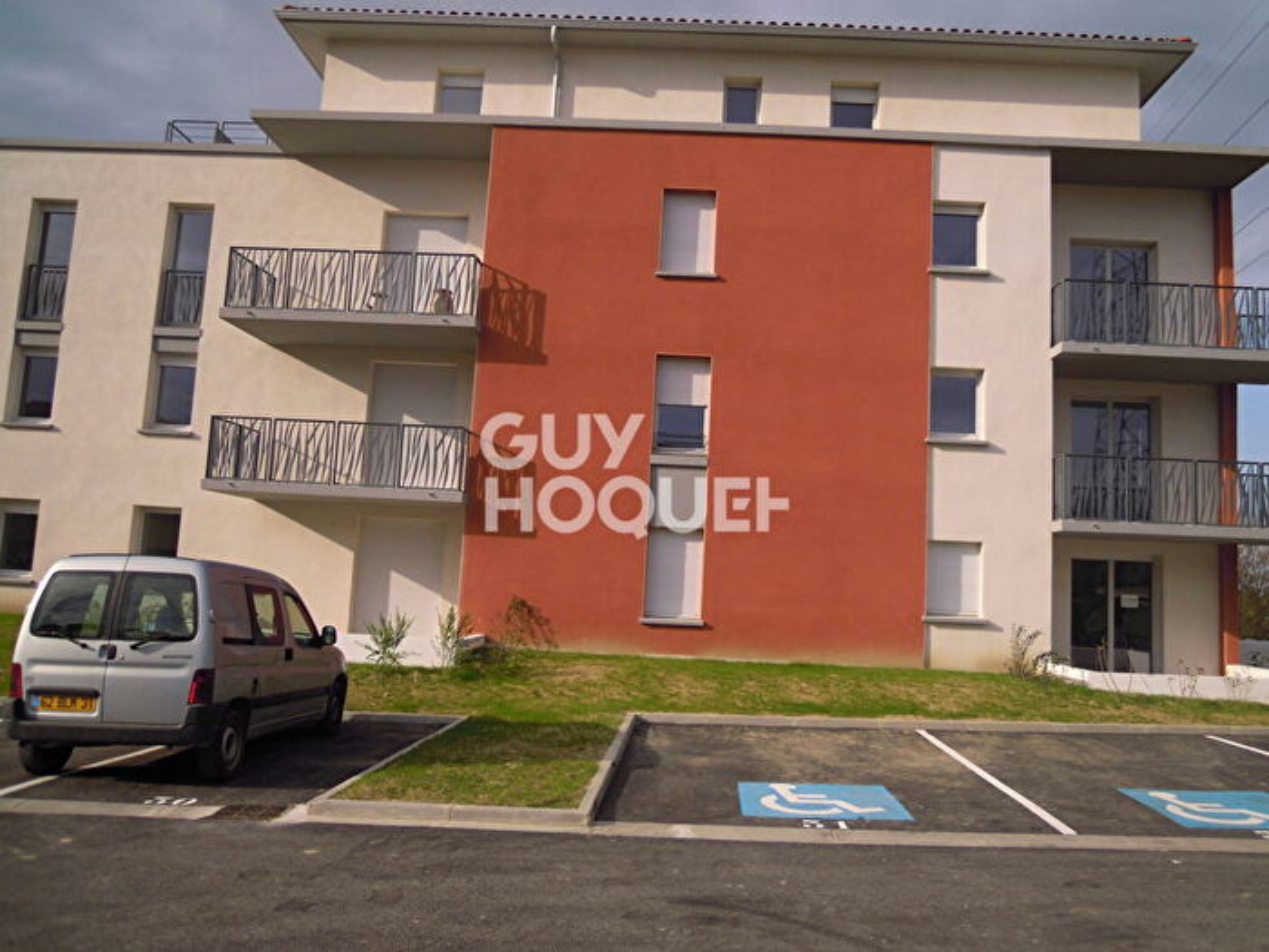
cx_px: 634
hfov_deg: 63.4
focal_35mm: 28
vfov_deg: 49.7
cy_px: 476
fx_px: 1026
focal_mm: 5
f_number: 7.6
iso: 100
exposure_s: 1/200
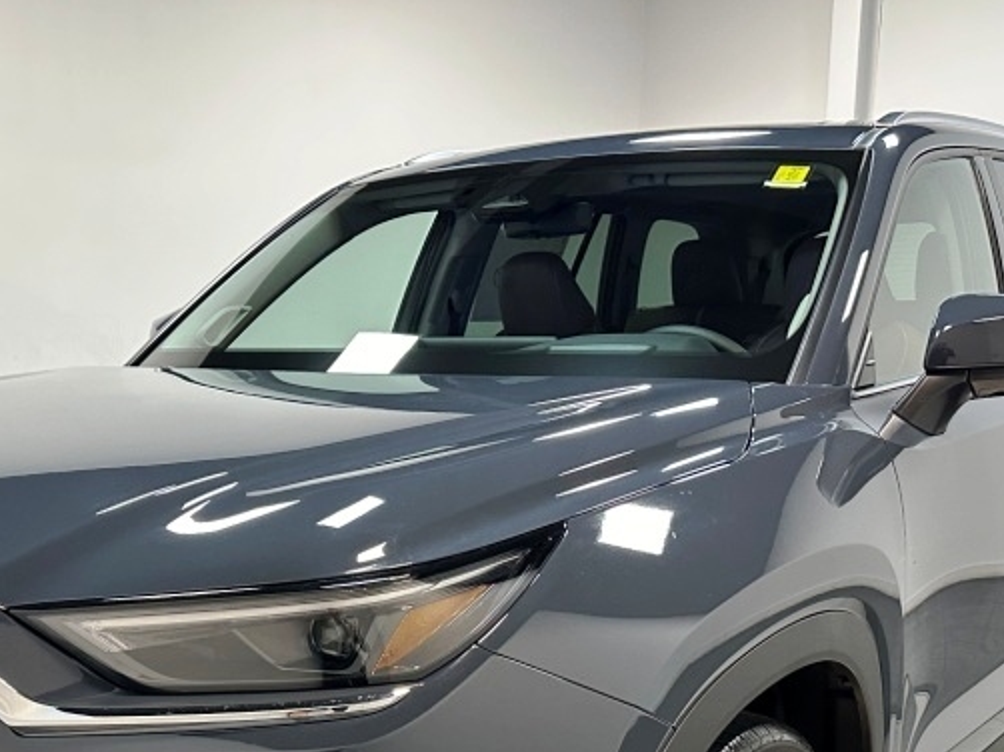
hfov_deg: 38.6
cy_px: 720
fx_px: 1421
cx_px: 368
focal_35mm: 49
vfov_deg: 28.2
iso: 400
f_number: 1.78
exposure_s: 1/60
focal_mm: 6.86
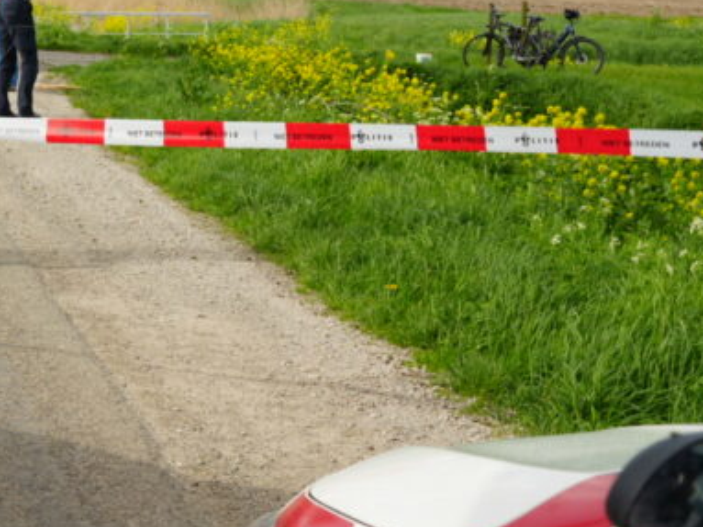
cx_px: -7
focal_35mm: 90
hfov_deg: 21.0
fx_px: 1827
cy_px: 281
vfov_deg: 16.4
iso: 100
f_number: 9
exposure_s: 1/125
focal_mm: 35
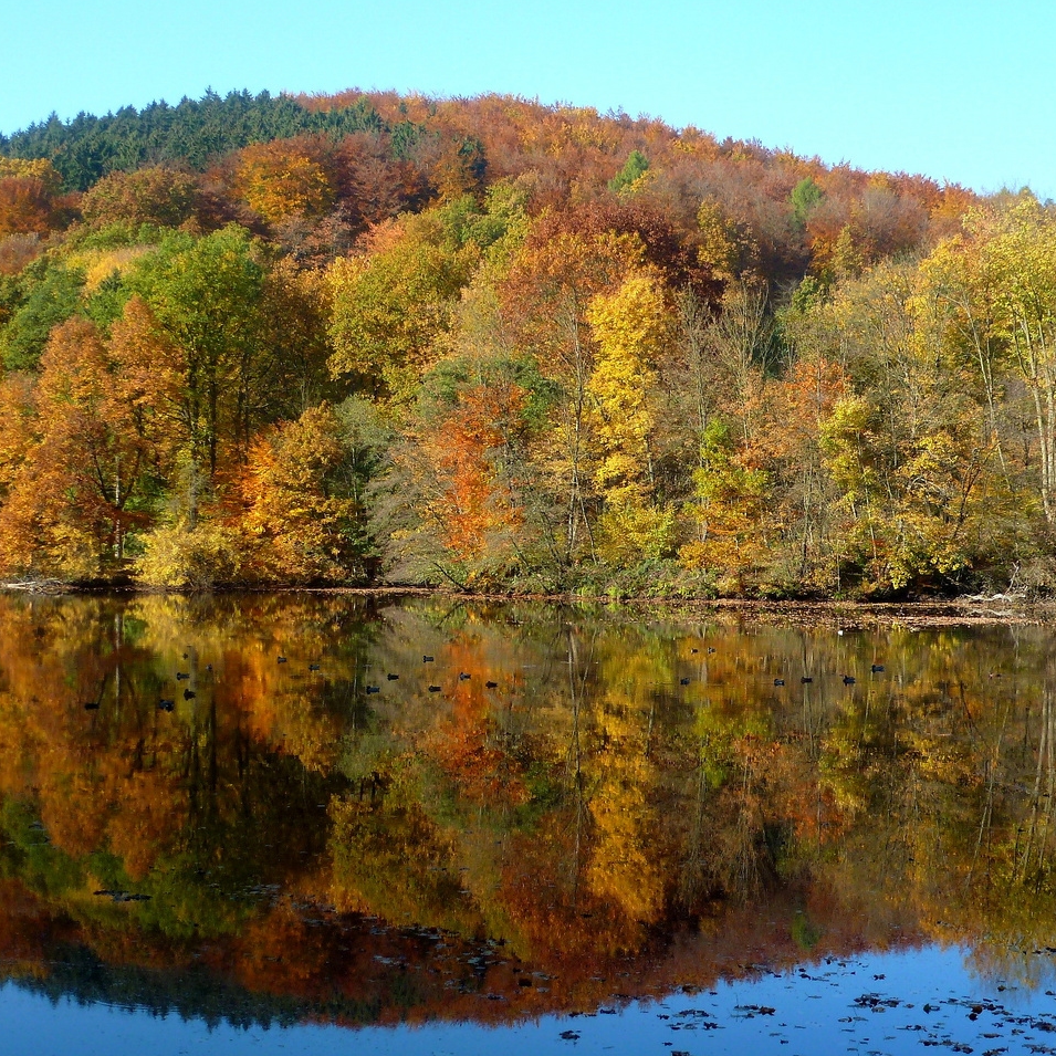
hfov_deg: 28.6
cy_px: 530
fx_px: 2071
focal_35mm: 60
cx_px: 521
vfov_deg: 28.6
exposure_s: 1/200
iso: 100
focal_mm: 8
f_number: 4
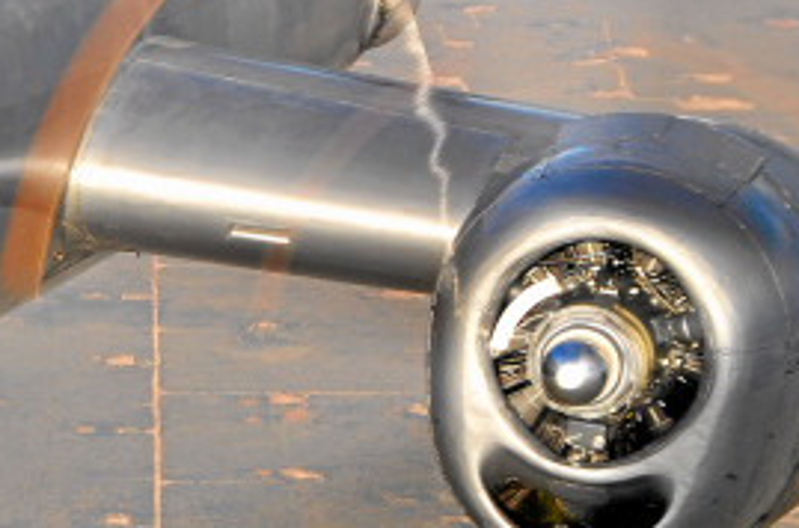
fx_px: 4805
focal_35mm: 217
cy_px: 171
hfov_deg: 9.3
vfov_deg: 6.3
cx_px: -389
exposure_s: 1/80
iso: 200
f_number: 11
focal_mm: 48
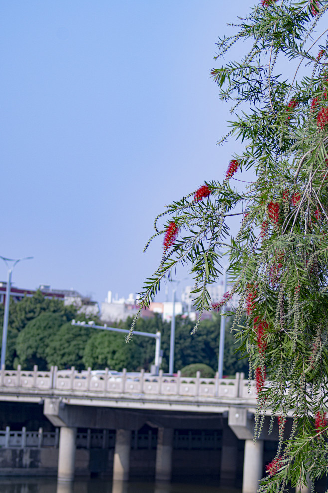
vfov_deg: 18.2
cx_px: 164
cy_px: 246
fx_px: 1538
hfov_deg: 12.2
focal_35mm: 112
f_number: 6.3
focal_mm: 75
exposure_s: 1/250
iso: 100
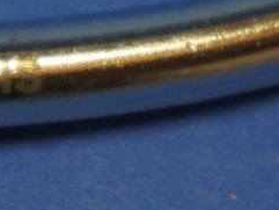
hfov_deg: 3.8
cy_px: 149
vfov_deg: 2.8
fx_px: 4235
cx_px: -5
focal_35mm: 525
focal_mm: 55
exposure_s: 1/100
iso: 800
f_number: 5.6
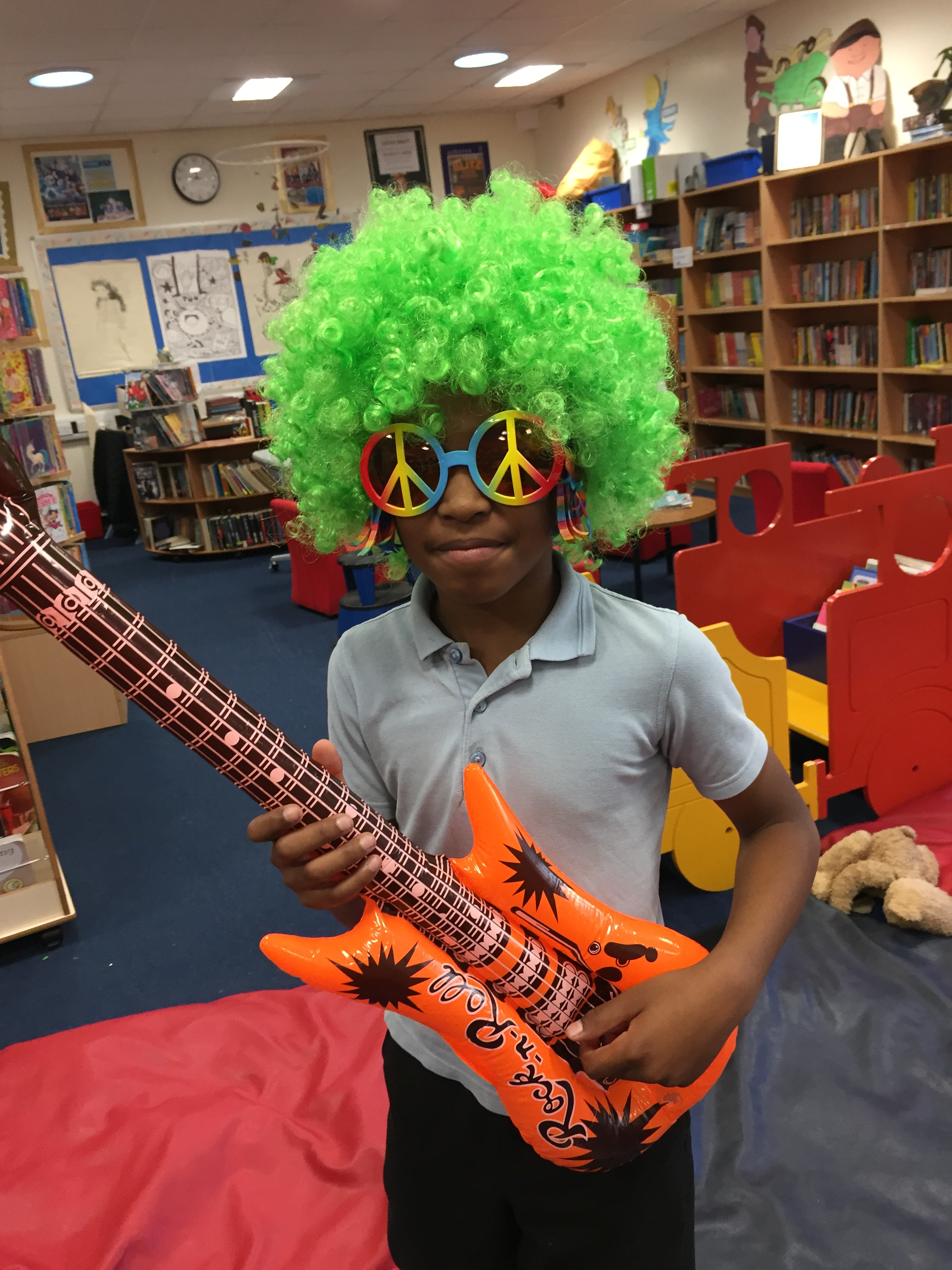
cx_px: 476
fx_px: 1063
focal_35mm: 29
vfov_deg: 61.7
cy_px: 635
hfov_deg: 48.2
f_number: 2.2
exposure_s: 1/33
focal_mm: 4.15
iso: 100
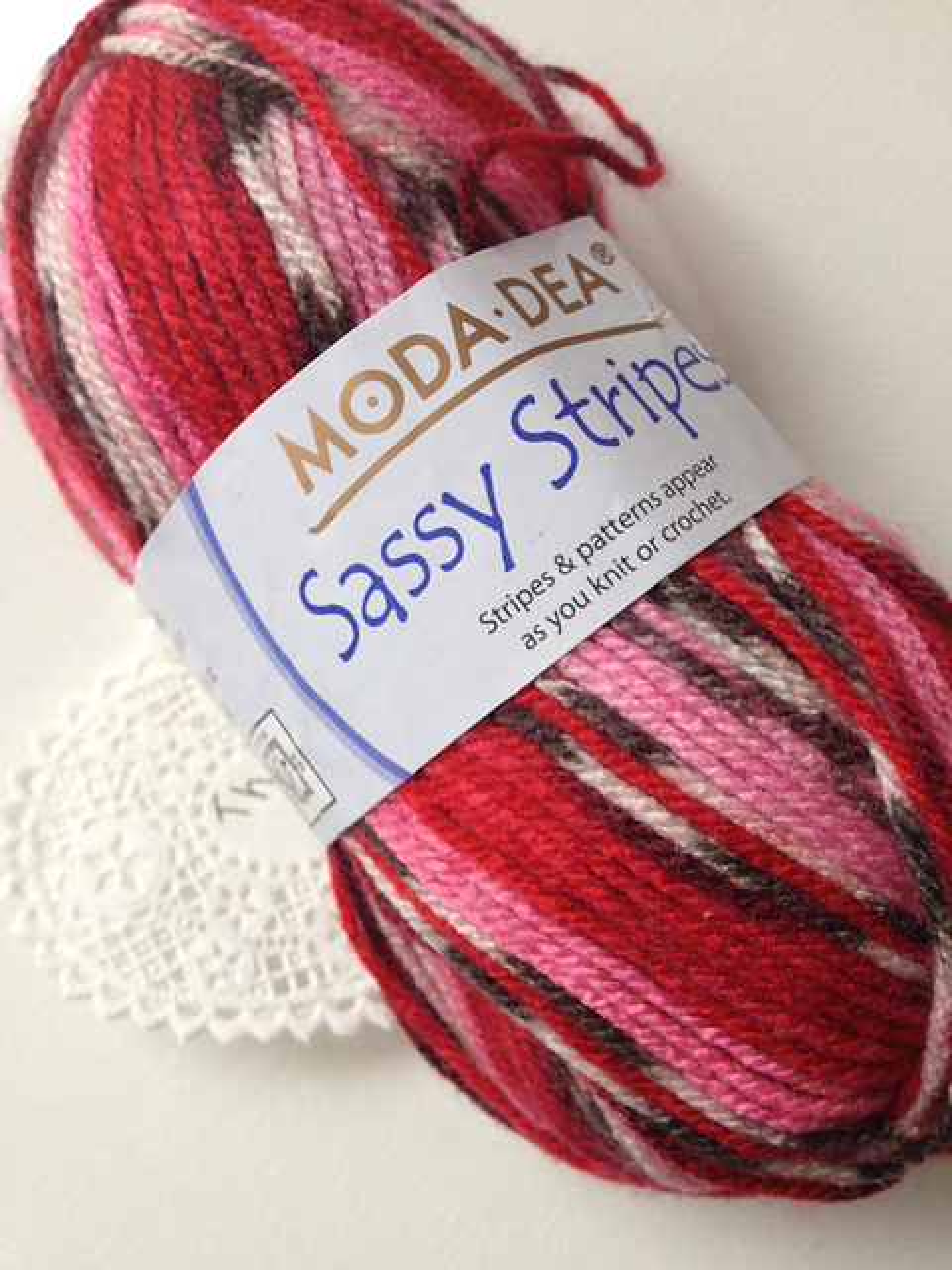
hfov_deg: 40.7
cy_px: 635
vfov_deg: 52.6
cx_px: 476
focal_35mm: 35
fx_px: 1283
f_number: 2.4
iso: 64
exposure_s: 1/60
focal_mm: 4.28
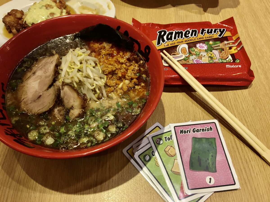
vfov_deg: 48.2
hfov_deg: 61.7
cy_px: 101
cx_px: 135
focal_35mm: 29
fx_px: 226
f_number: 2.2
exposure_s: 1/33
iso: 80
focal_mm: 4.15
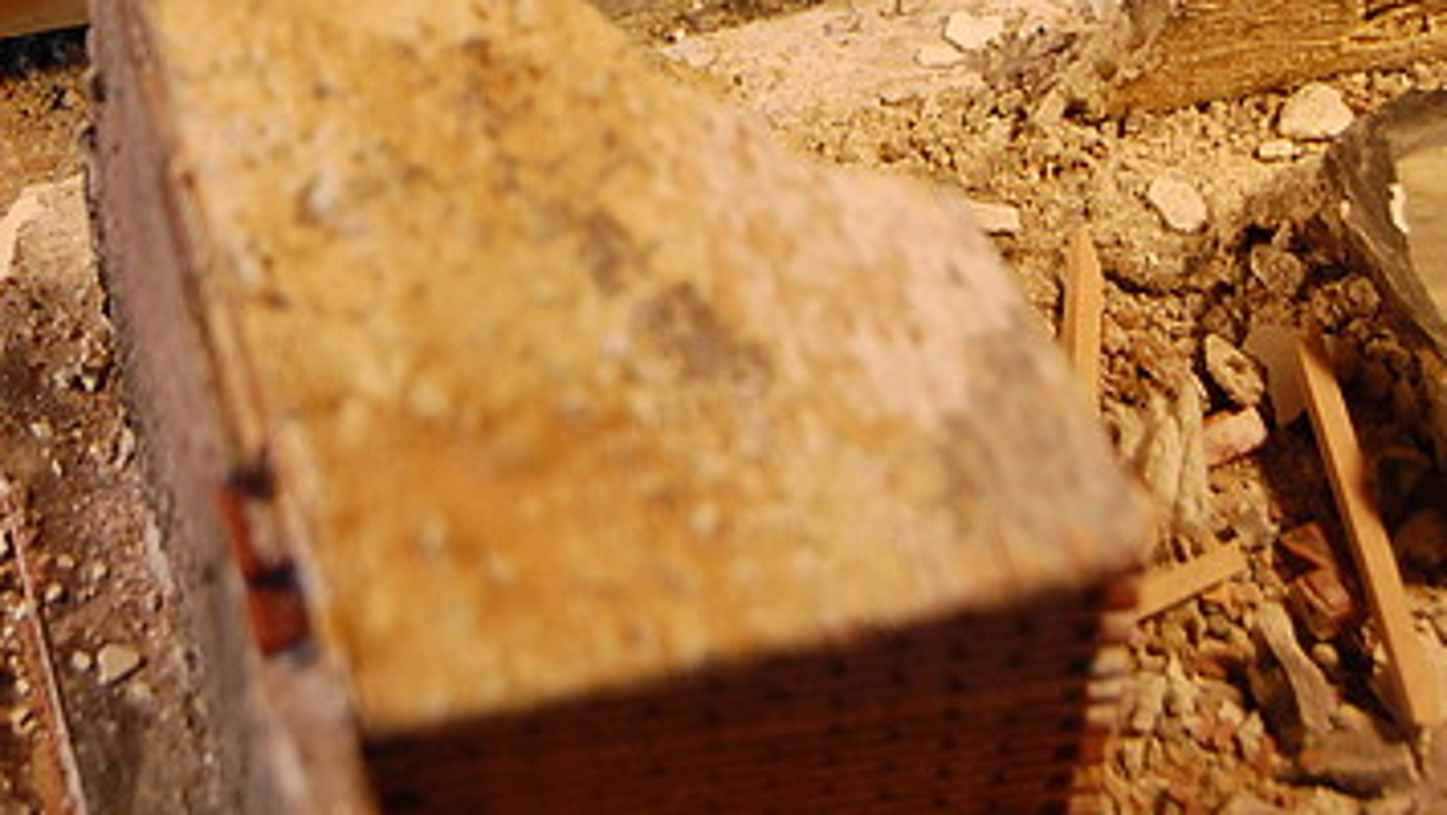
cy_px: -206
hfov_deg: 18.9
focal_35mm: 113
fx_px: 4337
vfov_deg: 10.5
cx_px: 467
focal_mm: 32
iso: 400
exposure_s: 1/100
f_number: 5
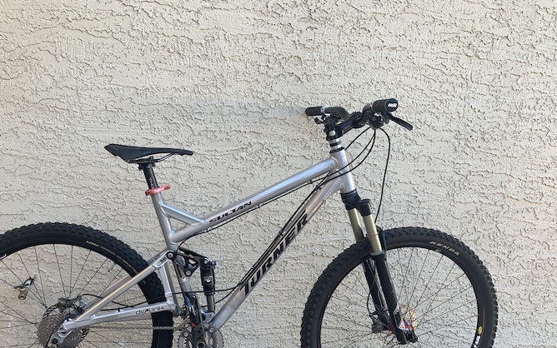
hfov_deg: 58.0
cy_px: 246
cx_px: 249
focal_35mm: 33
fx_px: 501
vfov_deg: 37.7
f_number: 1.8
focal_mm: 4.25
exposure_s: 1/133
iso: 25
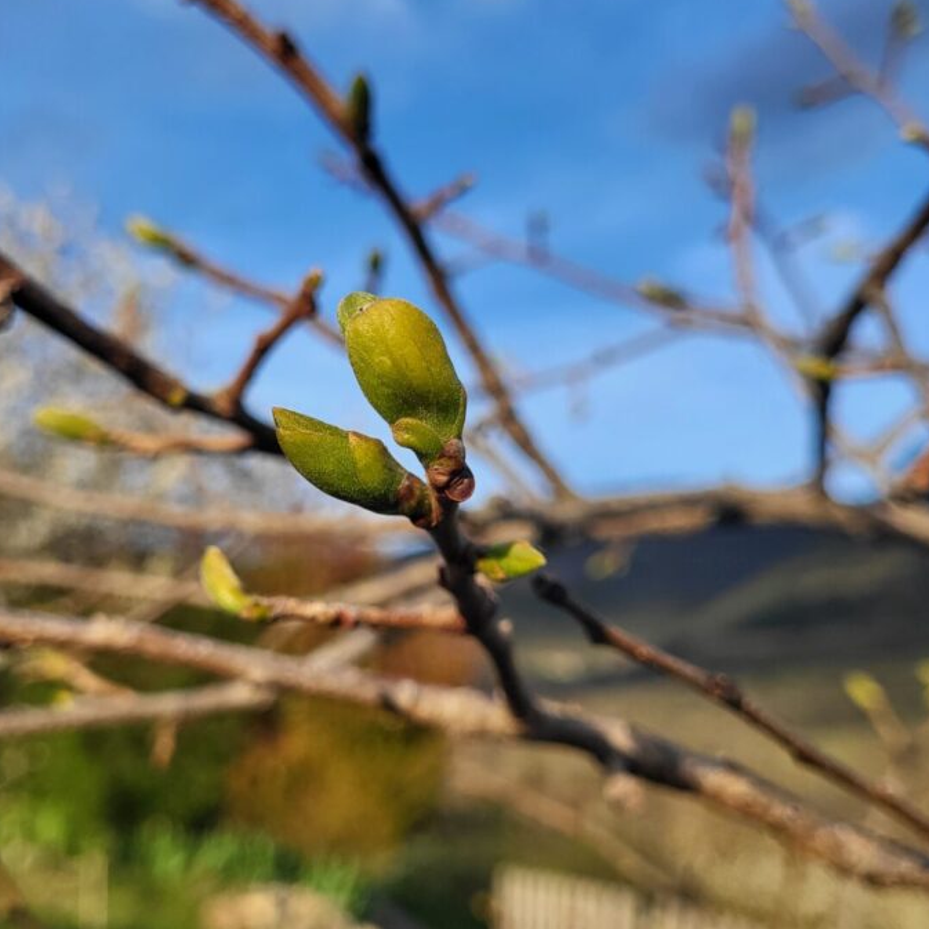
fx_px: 1245
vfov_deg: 40.9
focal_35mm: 41
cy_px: 457
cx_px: 387
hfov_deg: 40.8
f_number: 1.8
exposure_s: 1/1073
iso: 40
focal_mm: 5.4
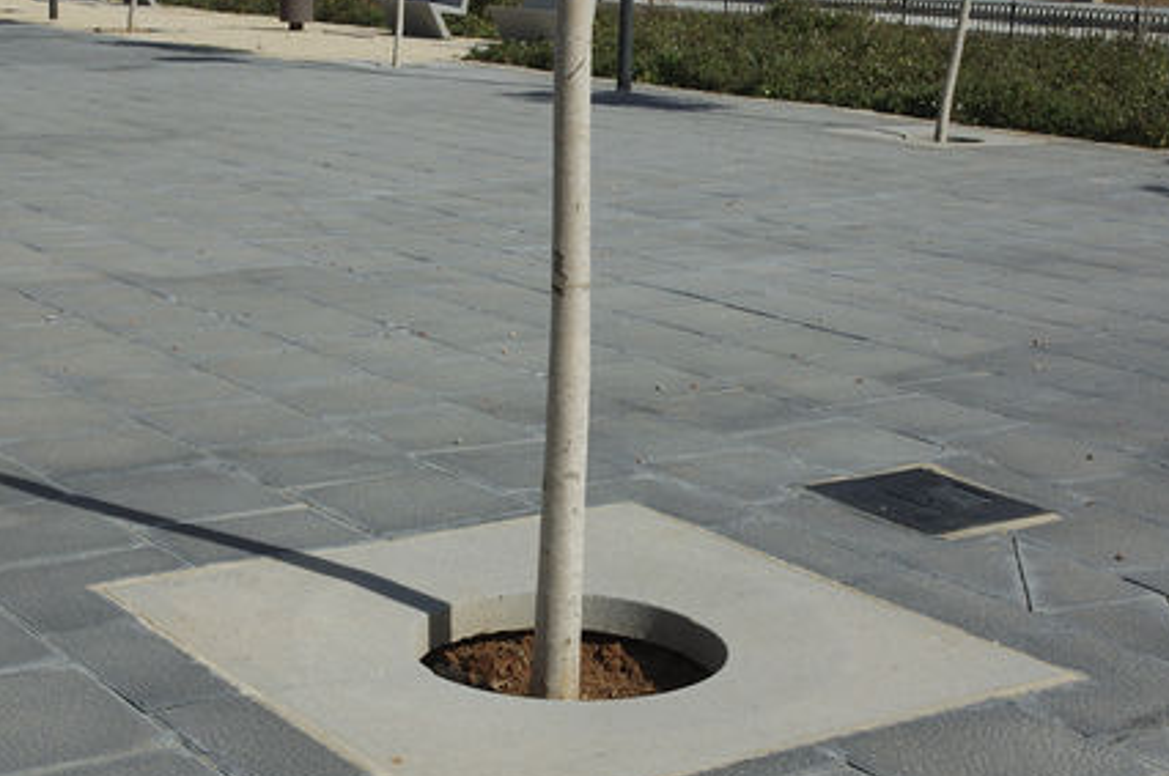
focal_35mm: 62
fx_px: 1998
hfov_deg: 32.6
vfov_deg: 22.0
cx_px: 508
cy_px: 436
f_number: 14
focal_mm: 35
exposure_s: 1/800
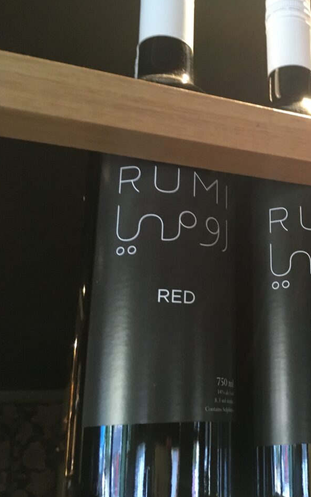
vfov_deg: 47.2
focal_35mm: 42
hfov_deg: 28.2
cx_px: 328
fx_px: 569
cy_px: 252
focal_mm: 4.15
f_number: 2.2
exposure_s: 1/20
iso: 200
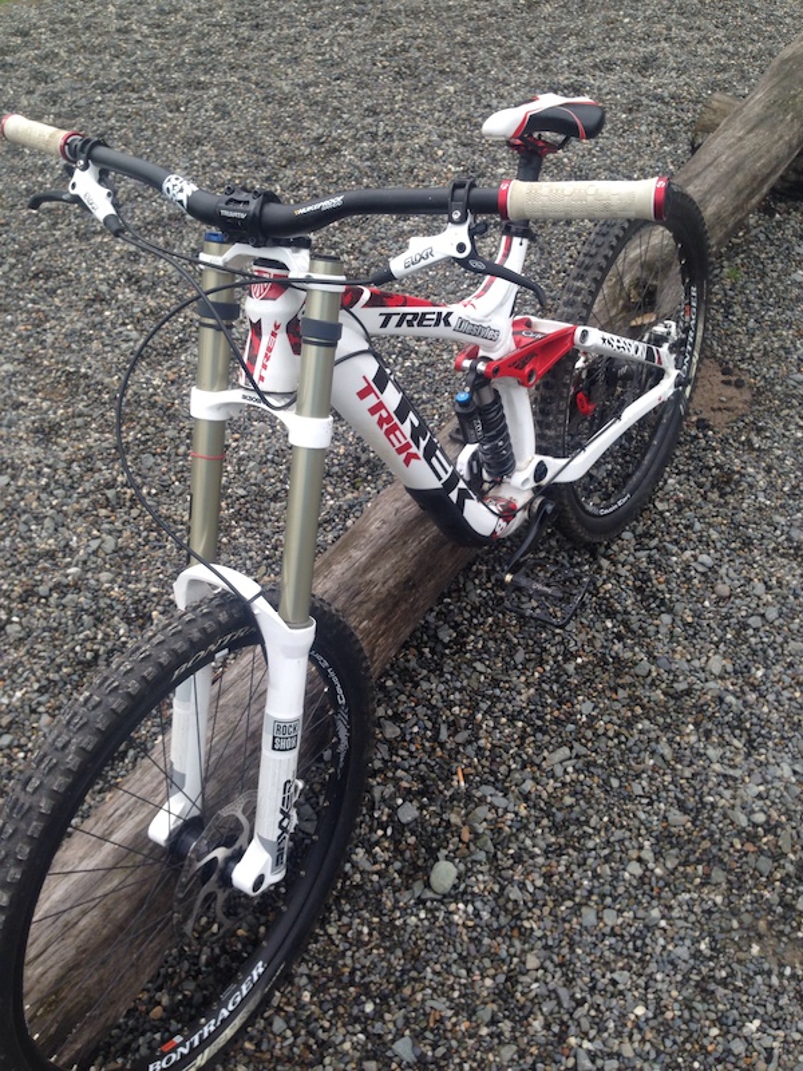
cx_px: 402
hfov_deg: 42.9
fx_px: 1021
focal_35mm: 33
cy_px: 536
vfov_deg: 55.4
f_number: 2.4
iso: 50
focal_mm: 4.12
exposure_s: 1/317
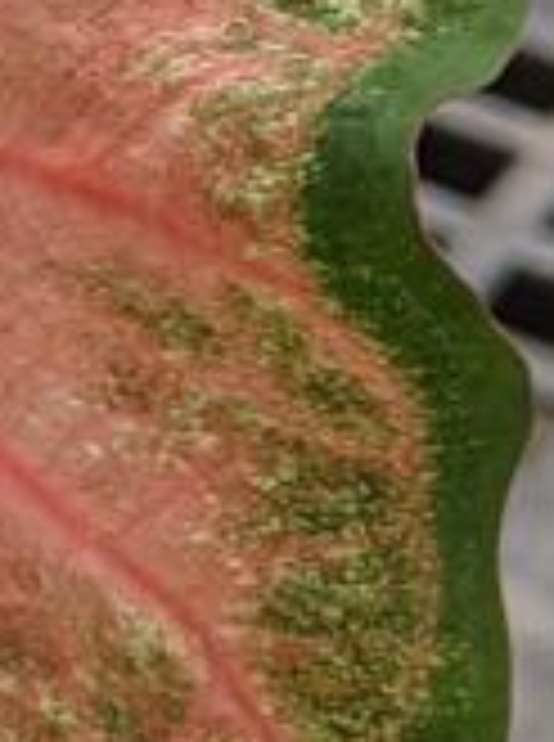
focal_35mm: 164
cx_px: -1009
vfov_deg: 12.0
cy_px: 207
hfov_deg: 8.0
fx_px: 3513
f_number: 1.8
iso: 46
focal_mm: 4.44
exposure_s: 1/632
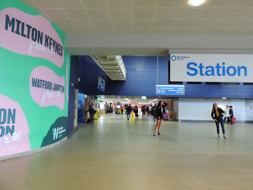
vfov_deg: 54.9
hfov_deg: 69.4
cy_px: 95
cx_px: 125
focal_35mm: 25
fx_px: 183
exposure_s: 1/30
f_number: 3
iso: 400
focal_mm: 4.3
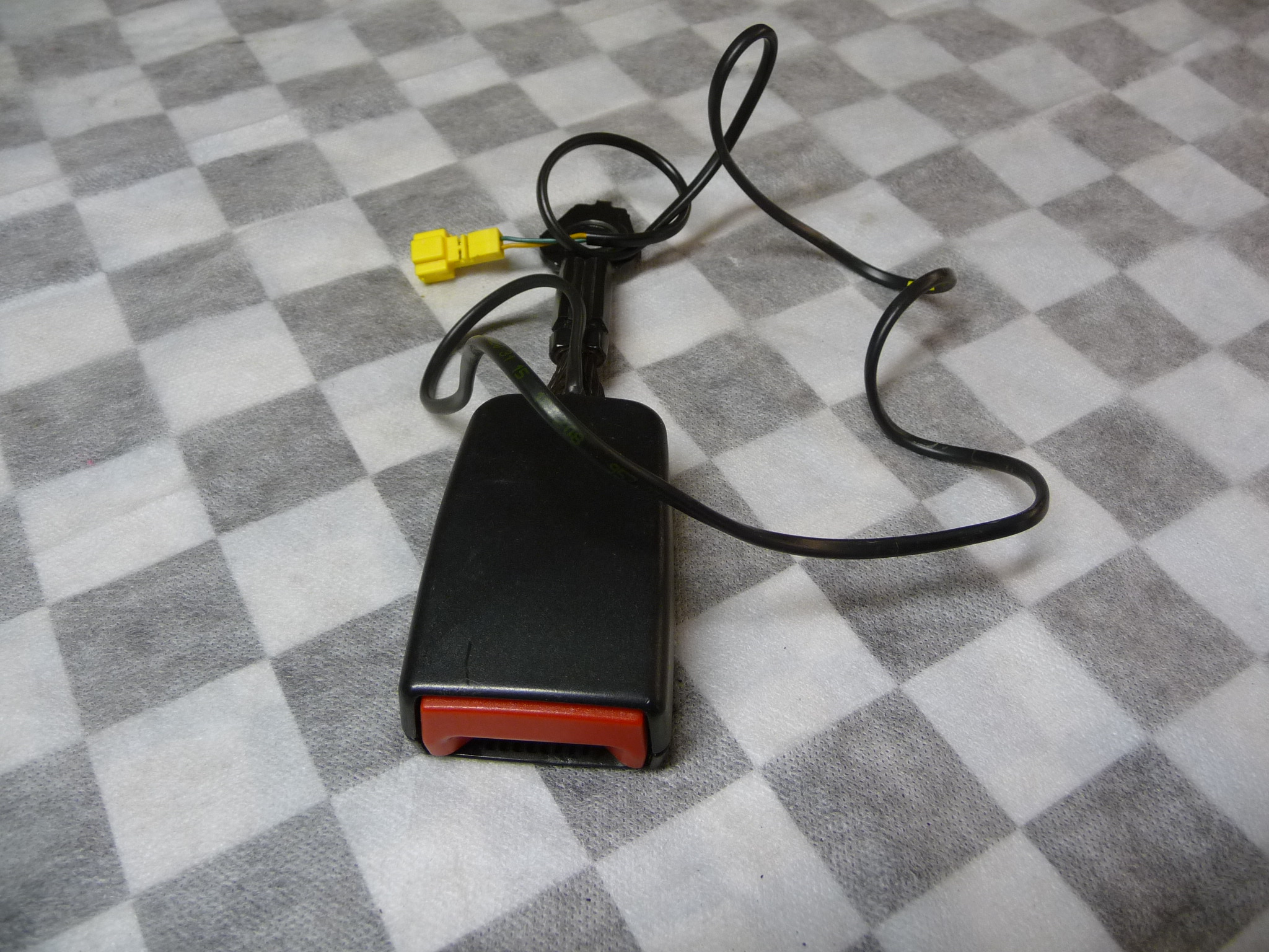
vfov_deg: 49.7
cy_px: 476
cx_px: 634
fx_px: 1026
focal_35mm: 28
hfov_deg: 63.4
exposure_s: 1/30
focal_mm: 4.7
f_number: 3.3
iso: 160
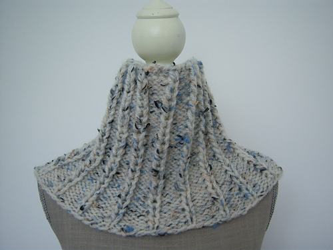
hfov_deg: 51.4
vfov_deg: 39.7
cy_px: 125
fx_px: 346
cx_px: 166
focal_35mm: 36
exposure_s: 1/60
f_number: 2.8
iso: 125
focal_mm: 7.5
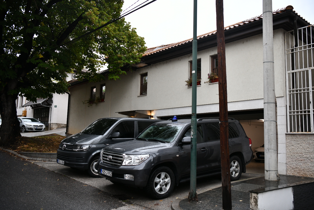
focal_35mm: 34
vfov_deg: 38.9
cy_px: 105
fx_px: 297
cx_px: 157
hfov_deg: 55.8
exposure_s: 1/640
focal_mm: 34
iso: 800
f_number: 2.8
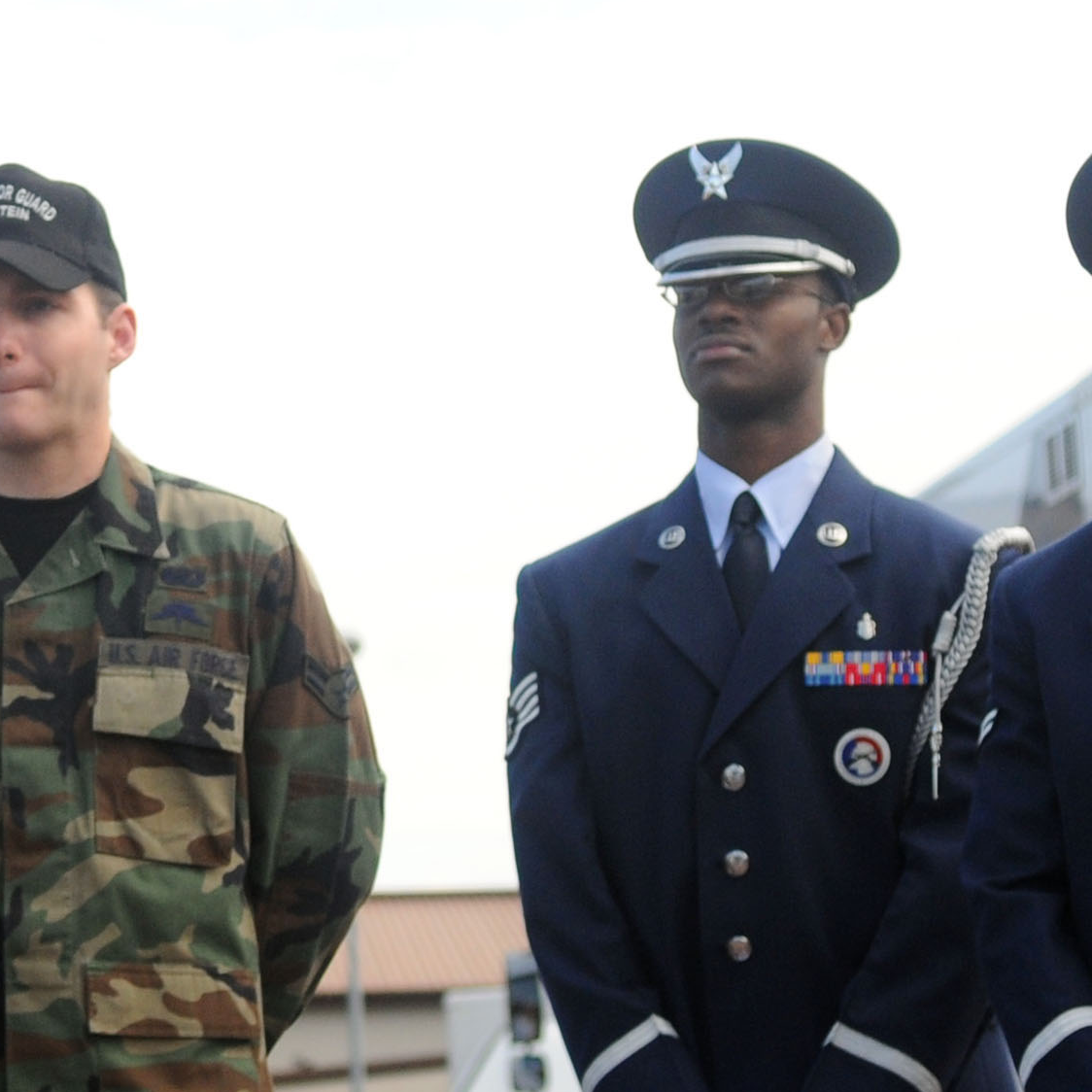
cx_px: -19
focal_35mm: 136
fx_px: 4854
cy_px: 554
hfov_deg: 12.7
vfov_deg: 12.8
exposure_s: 1/2500
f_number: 2.8
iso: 320
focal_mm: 28
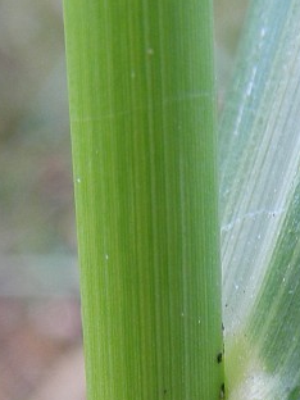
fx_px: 1421
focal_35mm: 123
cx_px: 215
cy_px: 387
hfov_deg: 12.0
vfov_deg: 15.8
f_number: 3.7
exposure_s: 1/40
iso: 160
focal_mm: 5.6
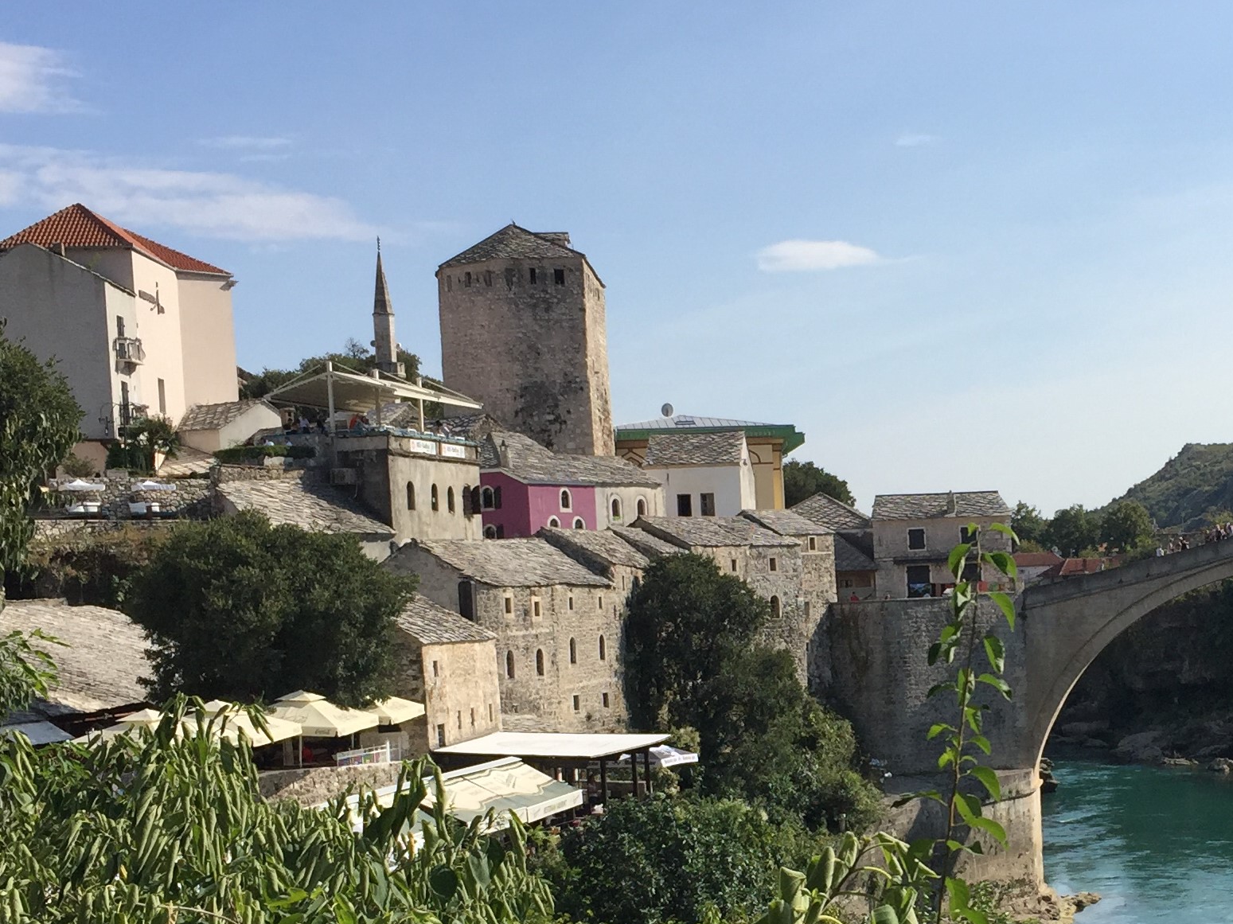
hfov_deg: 33.1
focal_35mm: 55
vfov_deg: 26.5
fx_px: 1959
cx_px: 1118
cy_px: 583
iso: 32
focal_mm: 4.15
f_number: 2.2
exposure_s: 1/2825
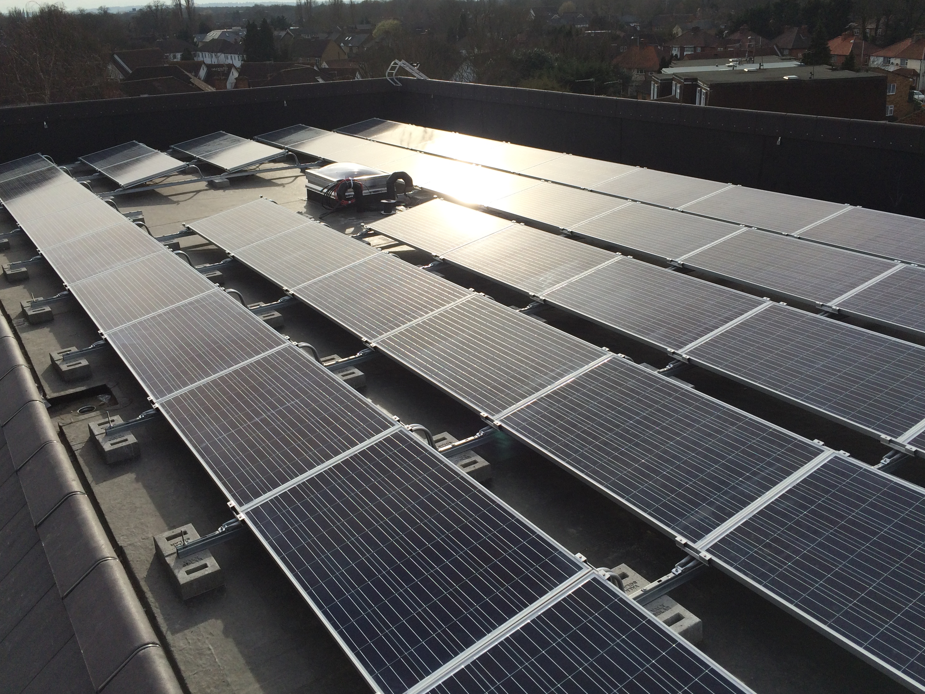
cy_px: 317
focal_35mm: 32
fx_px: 855
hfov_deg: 56.8
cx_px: 484
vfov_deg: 44.1
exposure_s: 1/2283
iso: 32
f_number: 2.2
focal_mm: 4.15
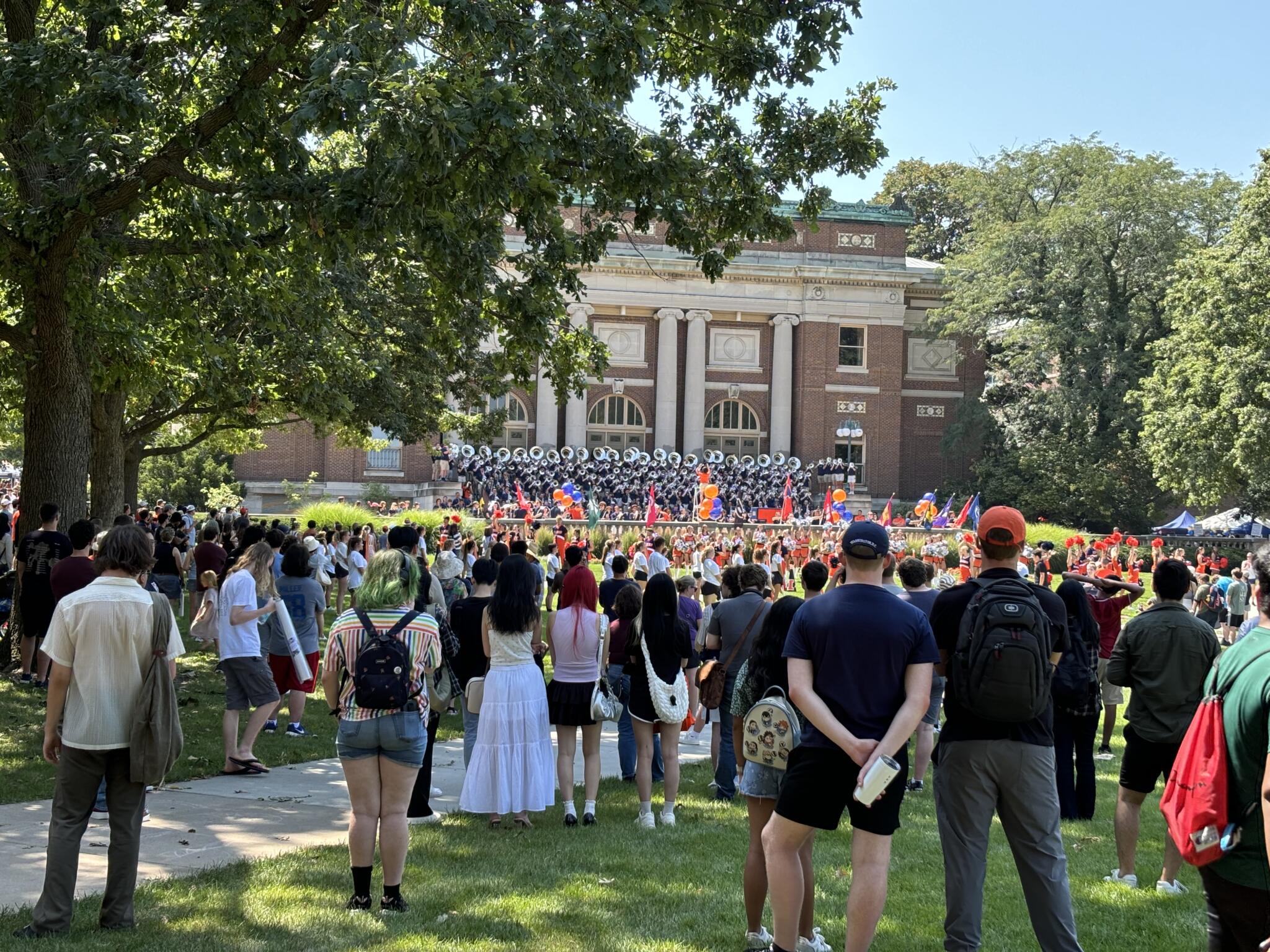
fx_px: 1908
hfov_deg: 36.8
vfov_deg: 28.0
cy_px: 476
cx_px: 635
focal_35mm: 52
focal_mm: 5.96
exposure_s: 1/387
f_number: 1.6
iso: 32
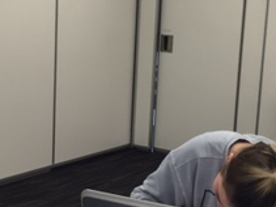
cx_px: 124
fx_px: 701
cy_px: 141
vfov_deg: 16.7
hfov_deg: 22.3
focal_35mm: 88
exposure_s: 1/33
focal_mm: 4.15
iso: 32
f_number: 2.2
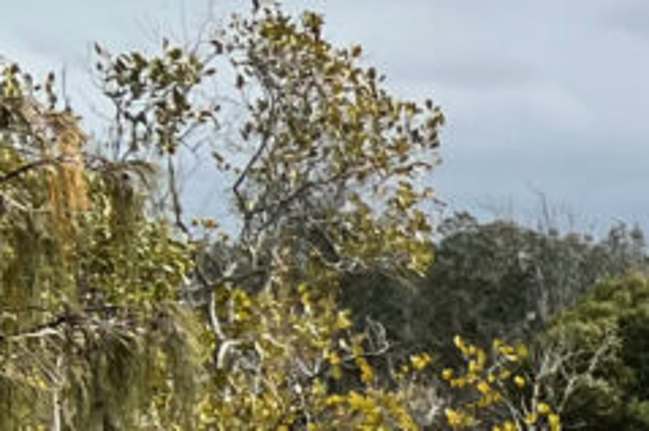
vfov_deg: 7.6
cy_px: 800
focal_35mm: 174
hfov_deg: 10.6
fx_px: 3135
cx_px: 1412
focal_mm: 5.7
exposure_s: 1/5076
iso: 50
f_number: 1.5
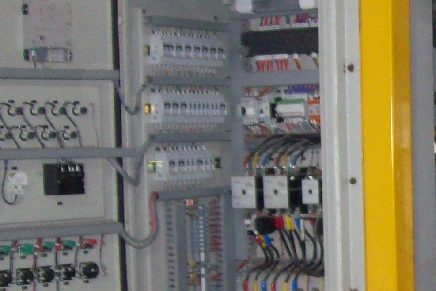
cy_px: 276
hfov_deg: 17.7
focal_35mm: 108
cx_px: 572
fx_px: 1308
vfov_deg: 12.6
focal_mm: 6
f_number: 2.7
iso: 200
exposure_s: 1/64
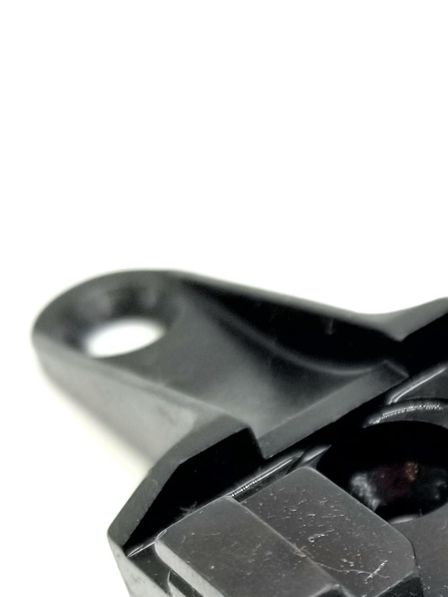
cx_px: 506
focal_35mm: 78
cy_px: 701
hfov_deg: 18.1
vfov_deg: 23.1
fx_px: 1346
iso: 50
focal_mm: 4.25
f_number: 1.7
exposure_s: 1/221
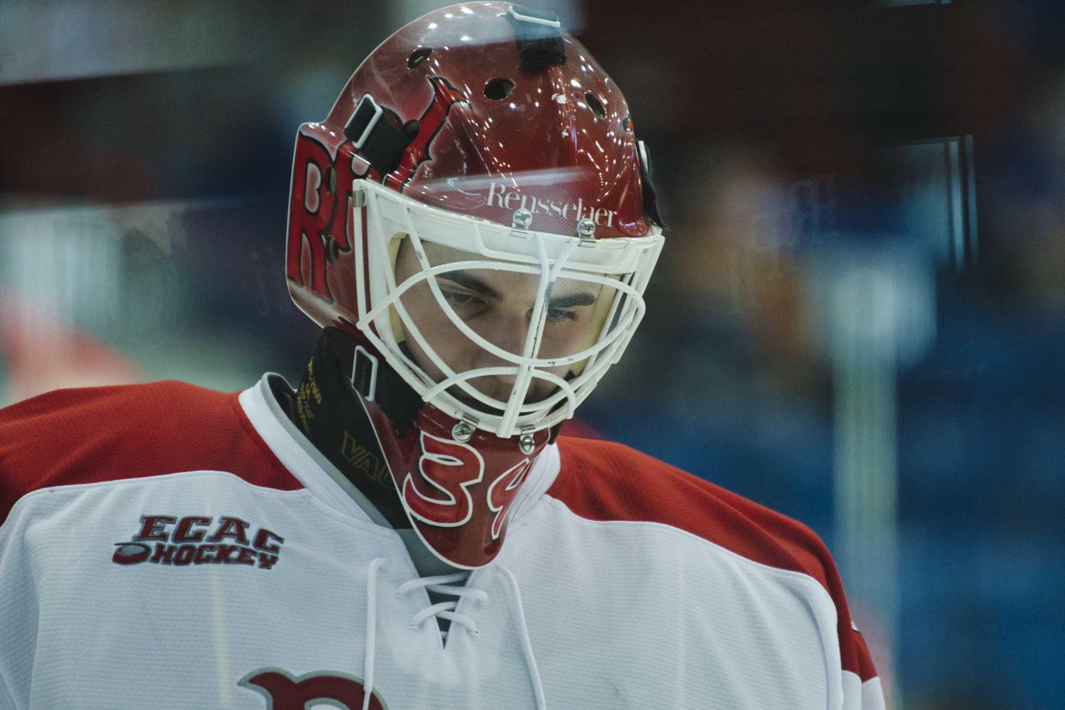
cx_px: 532
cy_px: 355
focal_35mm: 420
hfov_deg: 4.9
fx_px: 12423
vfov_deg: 3.3
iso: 2500
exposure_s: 1/500
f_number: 4
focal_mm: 280
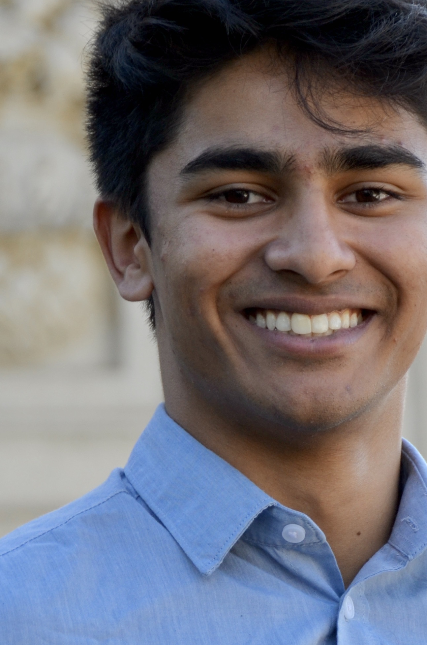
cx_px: 275
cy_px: 583
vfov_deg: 5.7
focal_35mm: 359
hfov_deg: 3.8
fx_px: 6420
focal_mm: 95
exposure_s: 1/200
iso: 200
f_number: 7.1
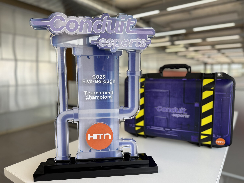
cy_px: 92
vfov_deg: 56.8
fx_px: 169
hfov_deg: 71.6
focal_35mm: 24
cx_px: 122
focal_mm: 6.76
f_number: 1.78
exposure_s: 1/170
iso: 64
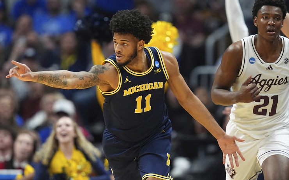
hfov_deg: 3.7
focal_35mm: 563
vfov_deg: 2.3
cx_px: 125
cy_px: 99
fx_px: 4432
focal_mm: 400
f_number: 3.2
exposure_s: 1/1600
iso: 5000
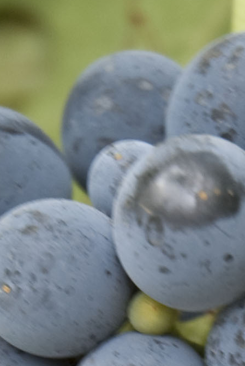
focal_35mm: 433
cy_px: 791
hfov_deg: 3.2
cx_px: 306
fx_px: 4409
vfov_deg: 4.7
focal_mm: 50
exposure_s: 1/30
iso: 200
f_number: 4.5
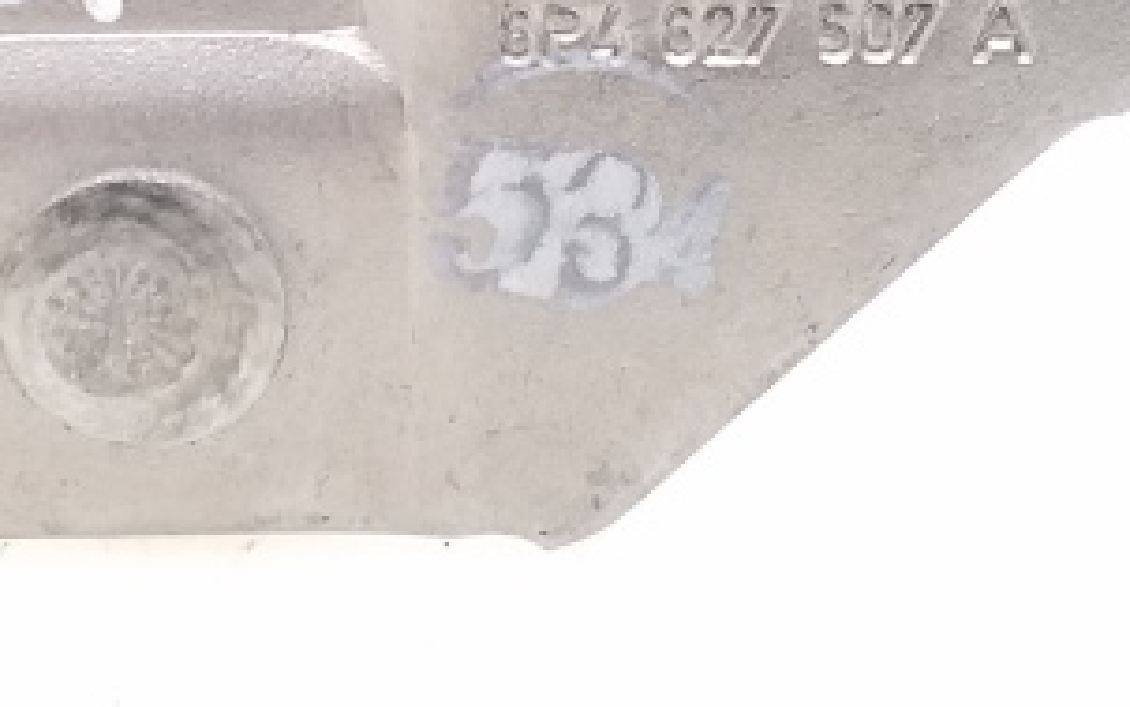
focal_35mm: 97
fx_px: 2988
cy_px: -7
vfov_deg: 13.3
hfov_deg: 21.3
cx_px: 329
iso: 200
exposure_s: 1/25
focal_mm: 3.6
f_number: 1.9
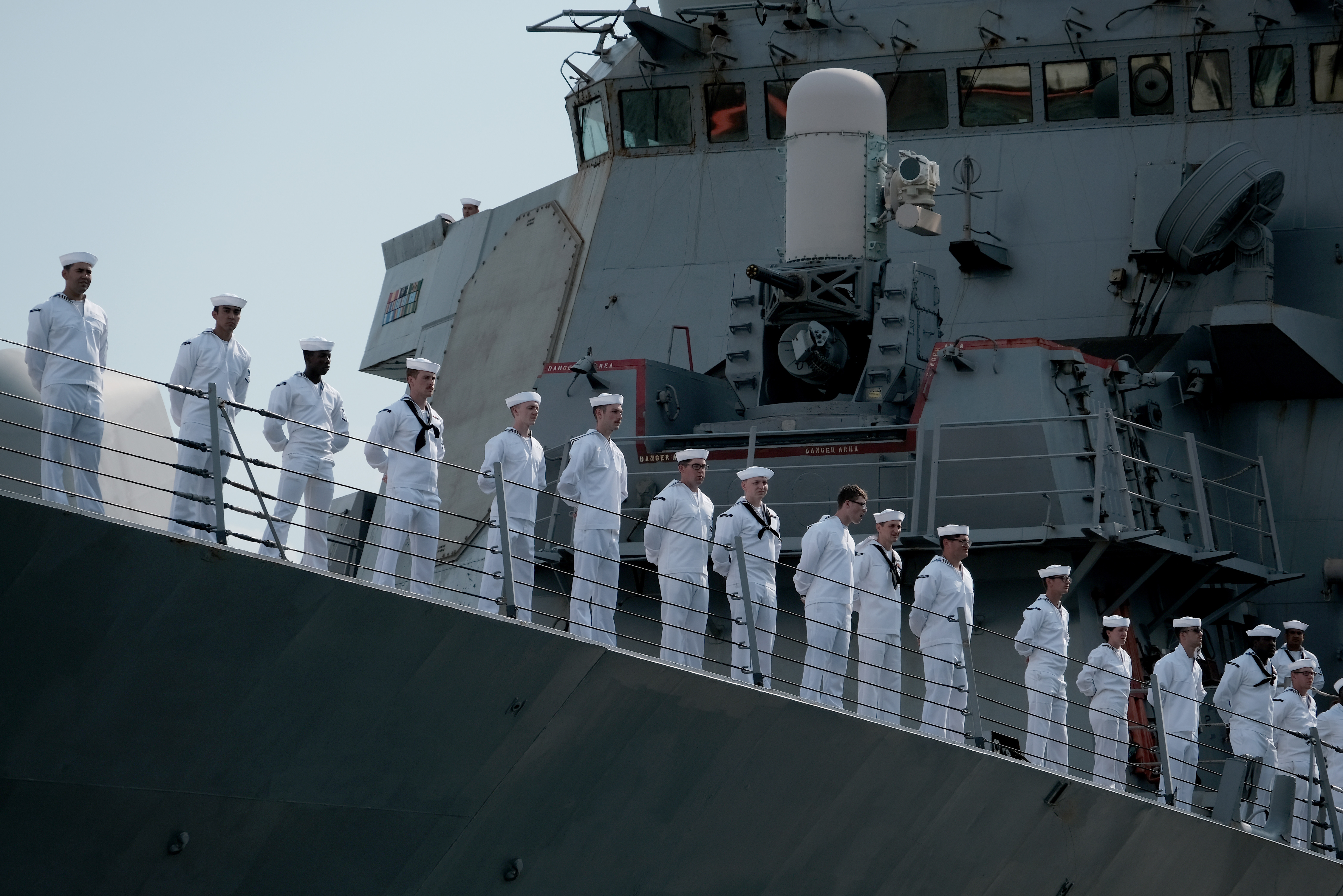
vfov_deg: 6.8
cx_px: 672
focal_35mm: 203
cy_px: 448
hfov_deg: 10.1
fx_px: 7572
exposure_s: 1/1500
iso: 200
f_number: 5.6
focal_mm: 135
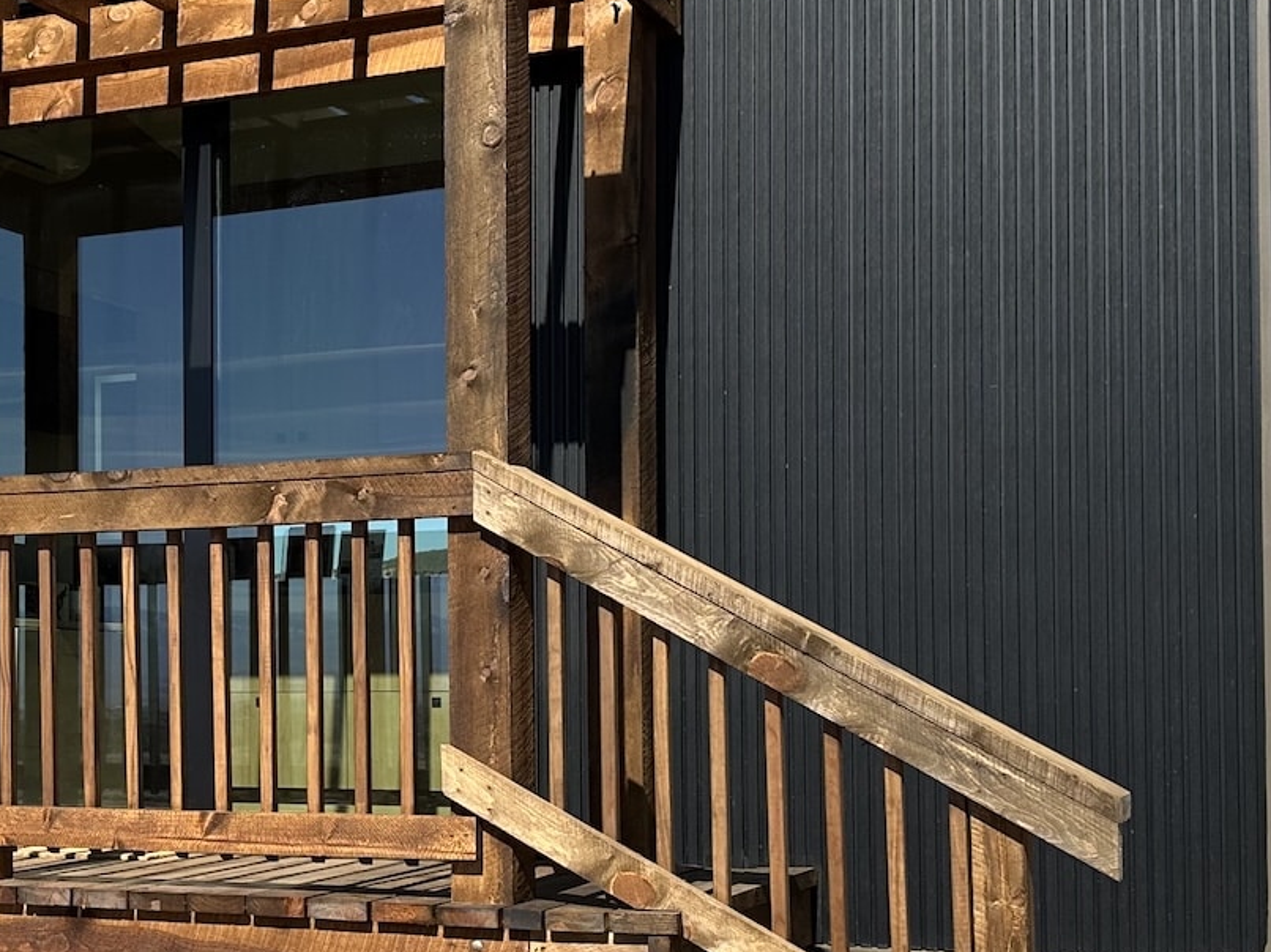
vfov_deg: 23.9
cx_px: 252
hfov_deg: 30.9
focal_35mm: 61
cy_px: 632
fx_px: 2239
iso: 80
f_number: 1.78
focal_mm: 6.86
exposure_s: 1/3861
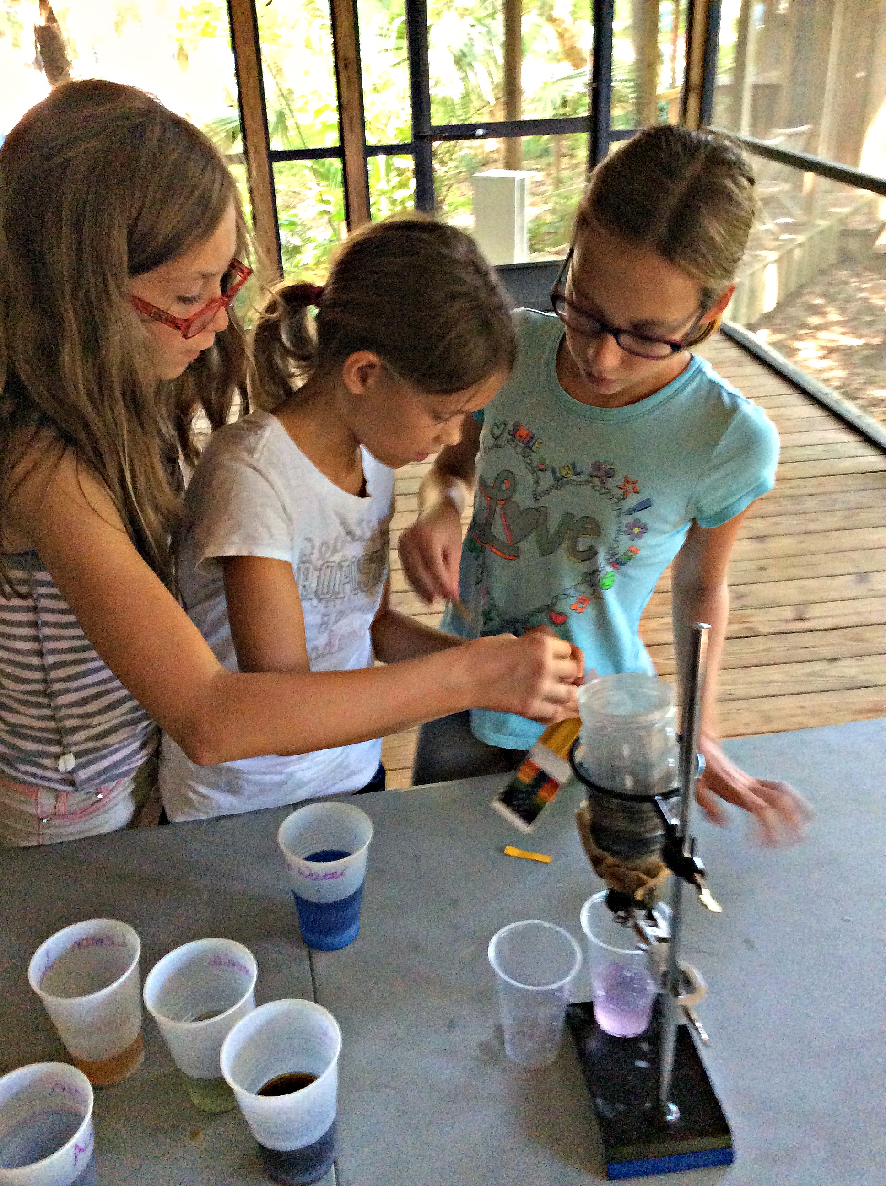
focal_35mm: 33
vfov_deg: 55.4
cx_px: 443
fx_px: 1129
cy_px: 593
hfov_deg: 42.8
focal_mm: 3.3
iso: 250
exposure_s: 1/24
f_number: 2.4
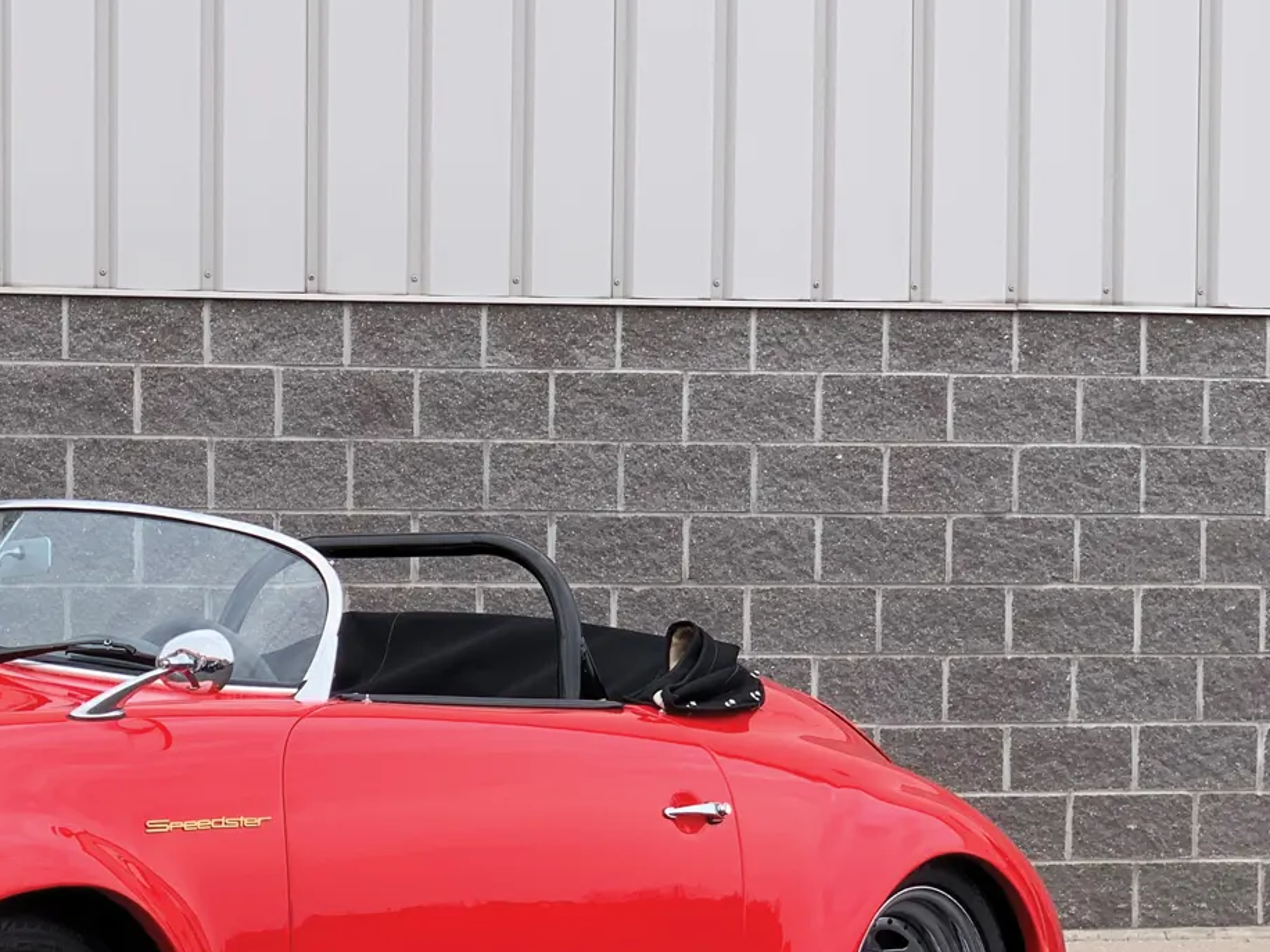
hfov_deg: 17.6
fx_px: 3999
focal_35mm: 109
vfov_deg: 13.4
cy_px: 916
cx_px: -18
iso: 16
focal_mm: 6
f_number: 2.4
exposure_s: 1/243
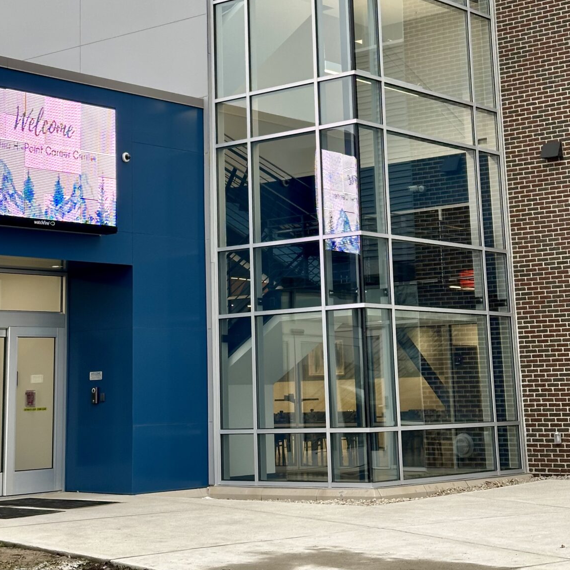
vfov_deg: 22.2
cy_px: 61
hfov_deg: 22.8
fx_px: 1416
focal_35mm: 76
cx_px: 258
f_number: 1.78
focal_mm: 6.86
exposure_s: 1/327
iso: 64
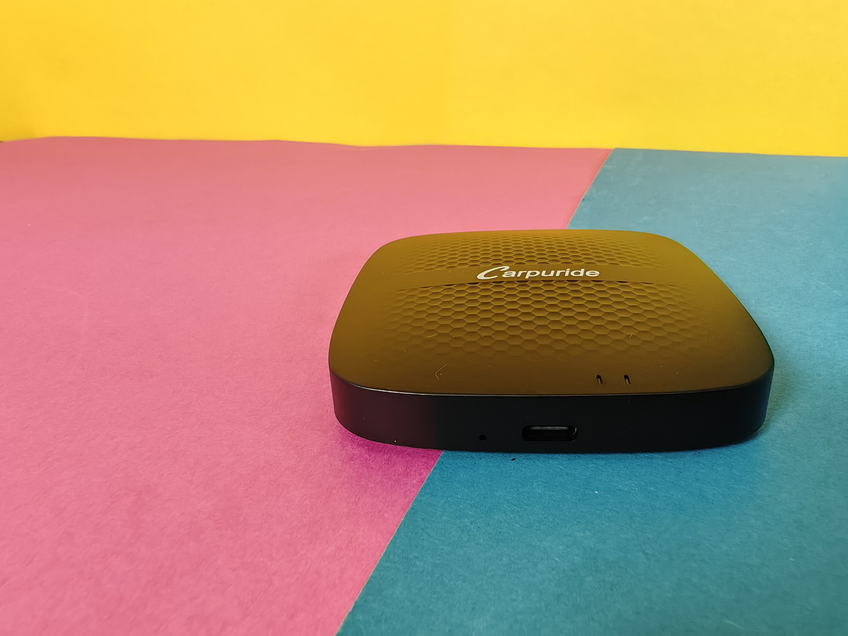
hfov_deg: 71.6
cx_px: 424
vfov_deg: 56.8
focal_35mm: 24
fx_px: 588
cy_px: 318
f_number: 2
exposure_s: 1/50
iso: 160
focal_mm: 1.82
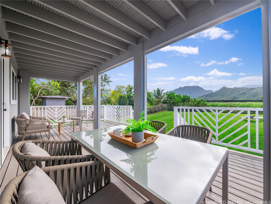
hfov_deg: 102.1
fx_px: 110
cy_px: 102
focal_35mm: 14
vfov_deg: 85.7
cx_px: 136
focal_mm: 7
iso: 200
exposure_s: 1/1600
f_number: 4
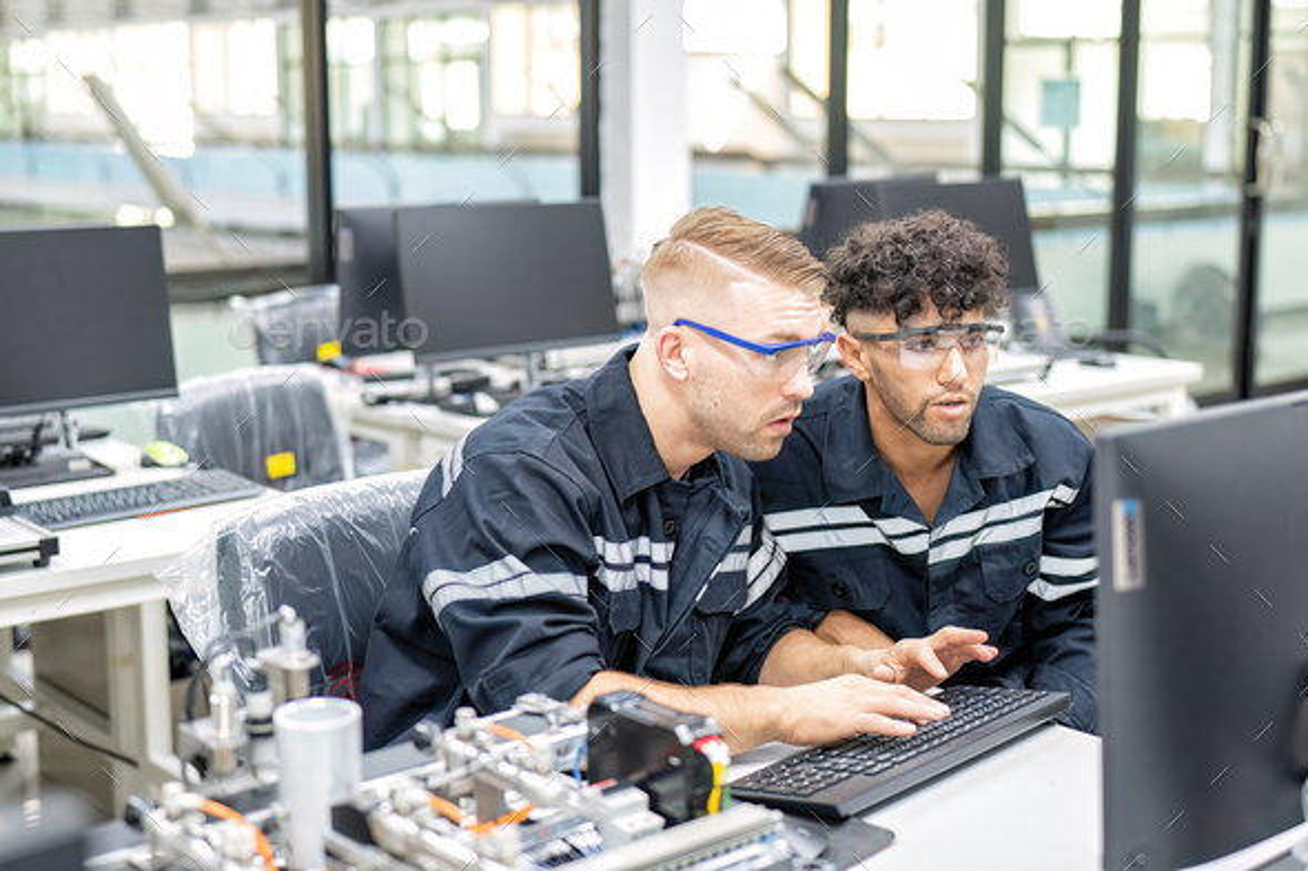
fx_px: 1889
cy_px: 436
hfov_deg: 38.2
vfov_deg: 26.0
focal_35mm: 52
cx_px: 654
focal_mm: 35
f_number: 1.4
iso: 1000
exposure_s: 1/320
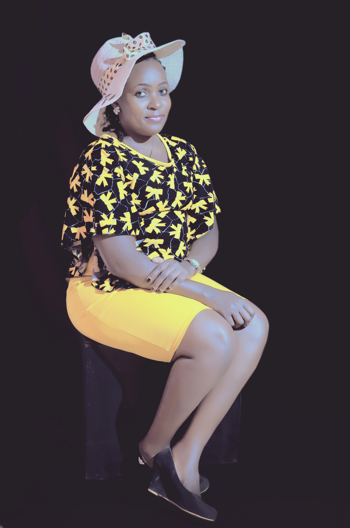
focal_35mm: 45
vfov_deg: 43.7
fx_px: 658
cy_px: 264
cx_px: 175
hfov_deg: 29.8
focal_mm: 30
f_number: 5.6
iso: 640
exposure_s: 1/50
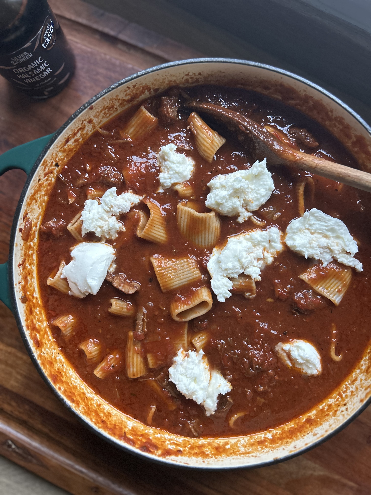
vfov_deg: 67.3
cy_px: 248
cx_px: 186
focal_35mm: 26
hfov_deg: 53.1
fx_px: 372
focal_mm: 5.7
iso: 500
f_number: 1.5
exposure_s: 1/60
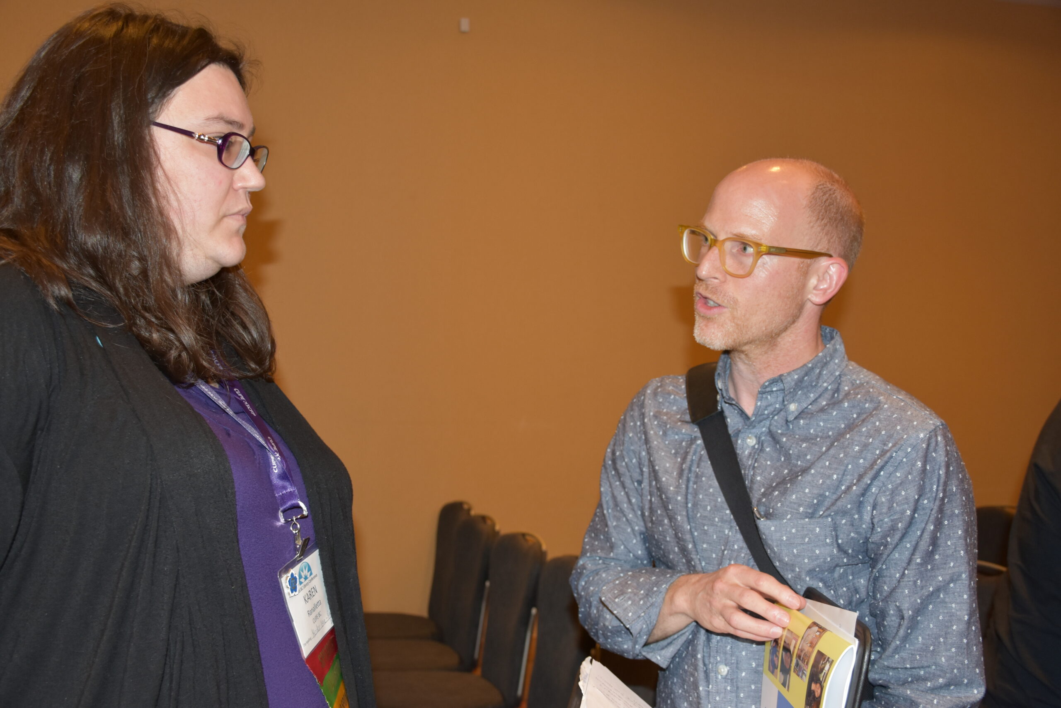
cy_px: 354
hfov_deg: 55.1
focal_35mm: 34
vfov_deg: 38.4
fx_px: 1017
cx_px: 530
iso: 640
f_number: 4.5
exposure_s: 1/60
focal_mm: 23
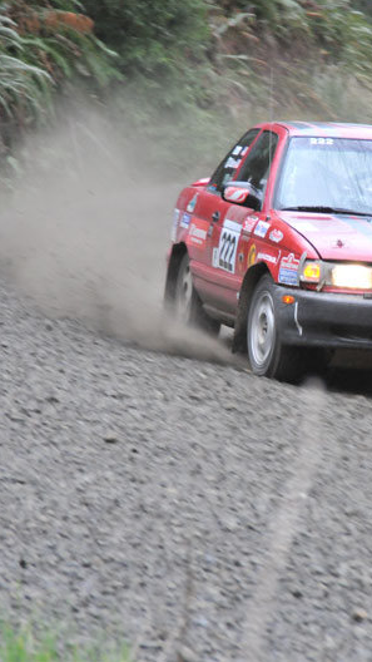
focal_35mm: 369
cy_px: 330
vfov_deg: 5.9
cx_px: 337
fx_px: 6467
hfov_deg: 3.3
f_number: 11
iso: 1600
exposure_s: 1/125
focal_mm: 155
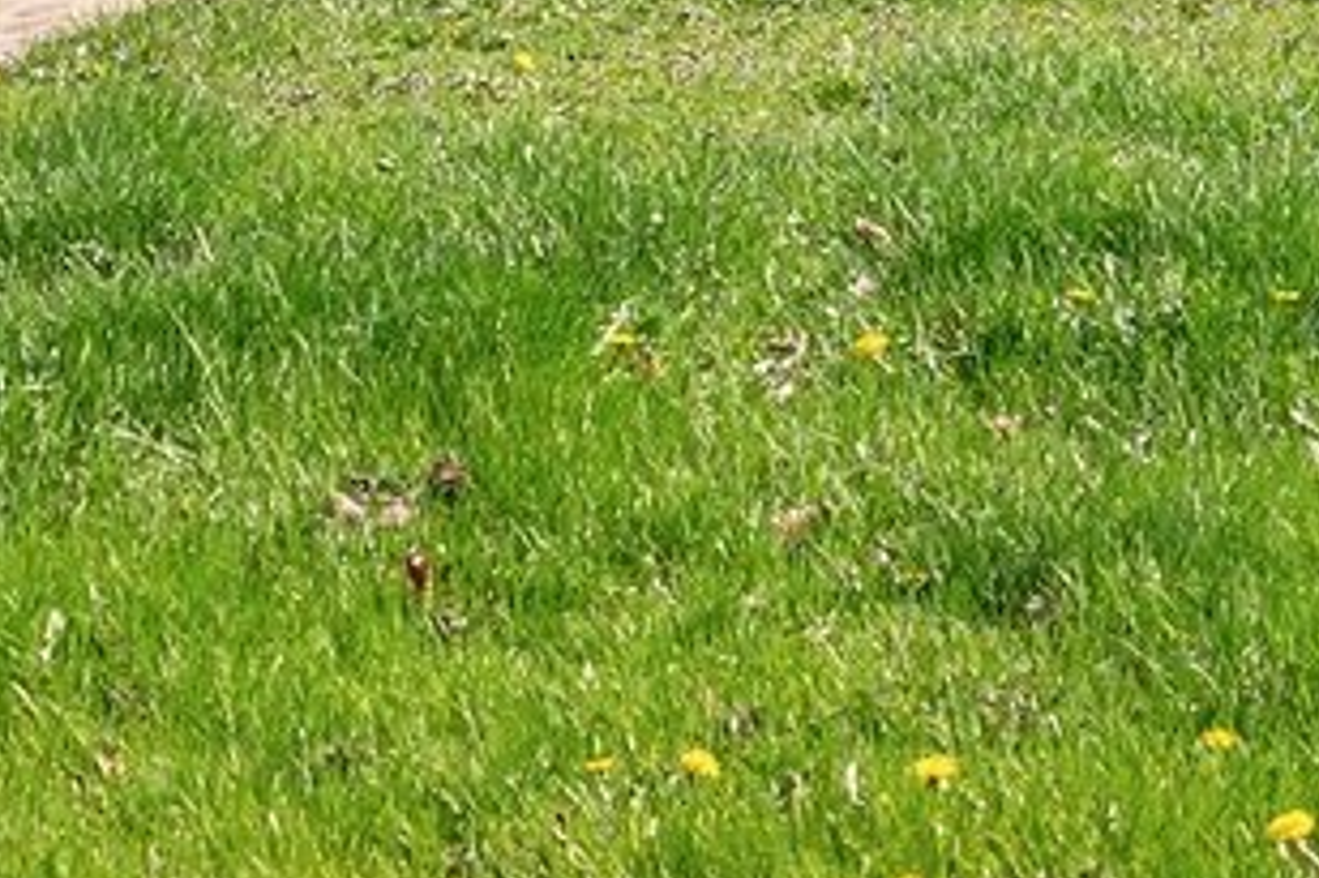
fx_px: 5969
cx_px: -405
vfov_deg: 8.2
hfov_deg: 12.2
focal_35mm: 163
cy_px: -548
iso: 400
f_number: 9
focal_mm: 31
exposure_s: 1/200
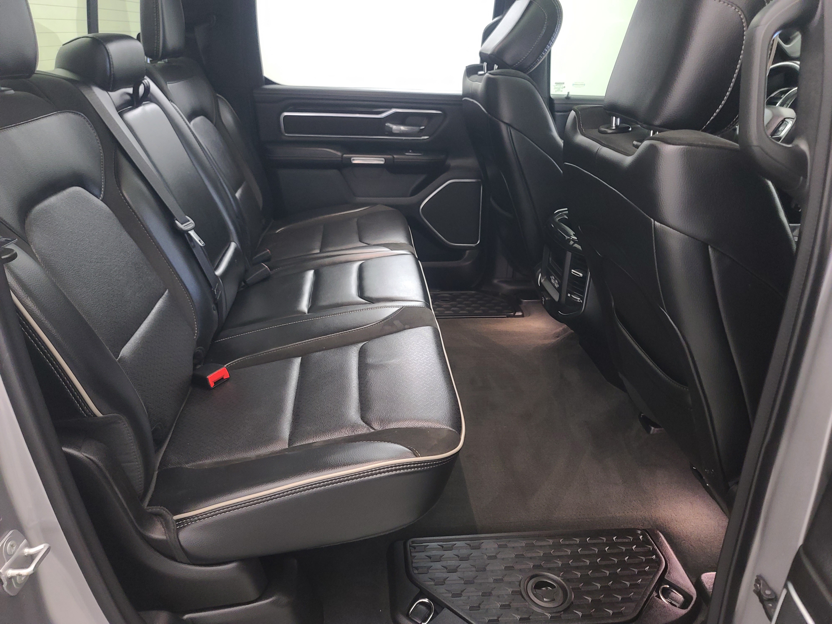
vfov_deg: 54.9
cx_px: 416
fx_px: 601
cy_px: 312
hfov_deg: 69.4
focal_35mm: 25
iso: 1250
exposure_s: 1/24
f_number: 1.8
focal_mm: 7
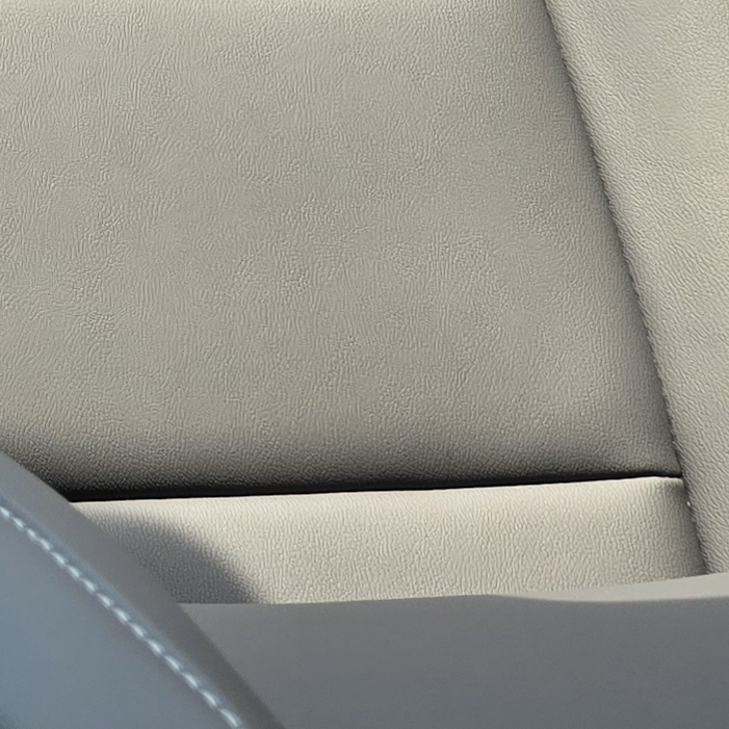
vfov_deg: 12.9
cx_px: -1020
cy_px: -766
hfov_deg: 12.1
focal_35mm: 116
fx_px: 2764
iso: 25
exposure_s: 1/180
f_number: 1.7
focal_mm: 6.3
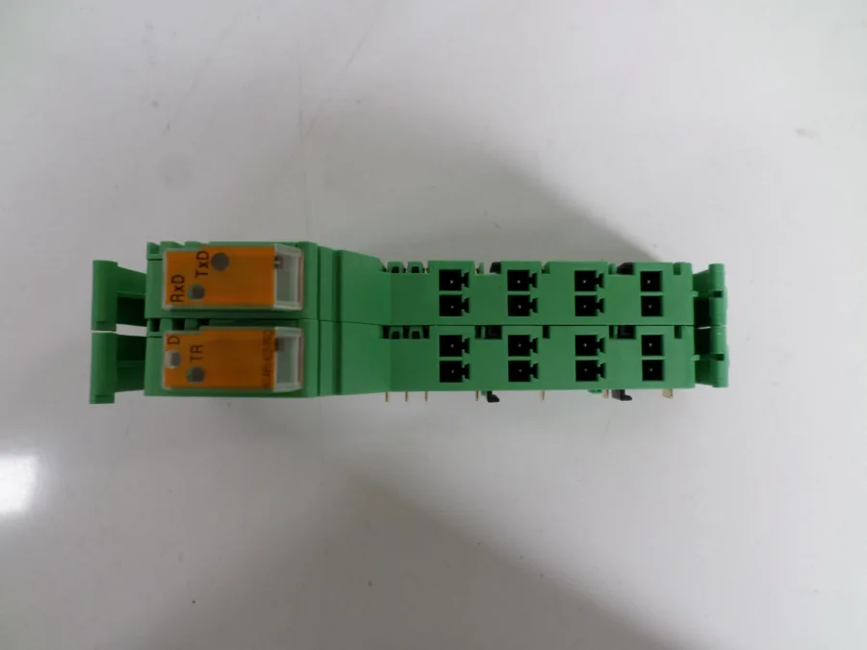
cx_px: 434
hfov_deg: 69.4
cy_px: 325
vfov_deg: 54.9
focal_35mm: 25
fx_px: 626
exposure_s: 1/45
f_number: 2.5
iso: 80
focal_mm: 4.5
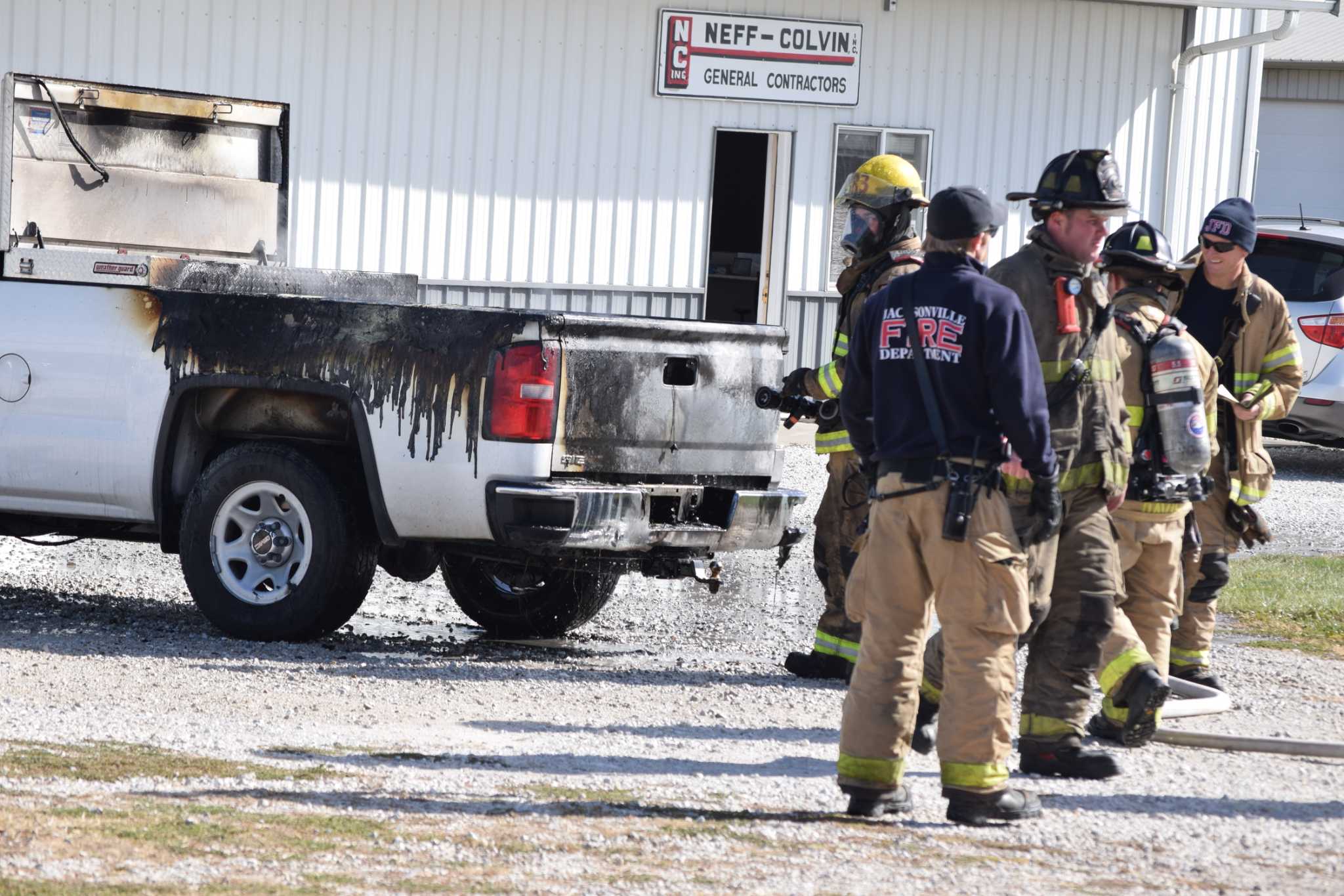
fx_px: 6719
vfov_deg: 7.6
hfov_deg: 11.4
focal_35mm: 180
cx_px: 672
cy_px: 448
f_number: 9
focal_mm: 120
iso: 200
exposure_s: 1/320
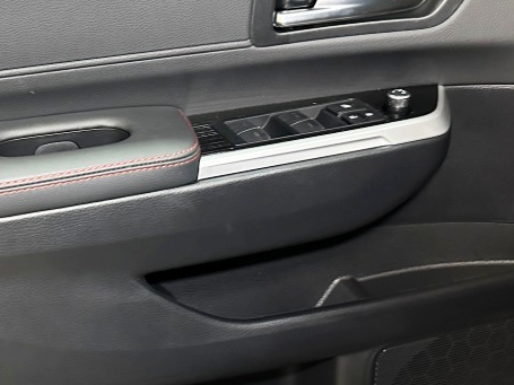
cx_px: 94
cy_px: 169
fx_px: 802
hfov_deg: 34.3
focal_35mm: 54
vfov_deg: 27.0
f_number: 1.78
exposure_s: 1/40
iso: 1000
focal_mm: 6.86
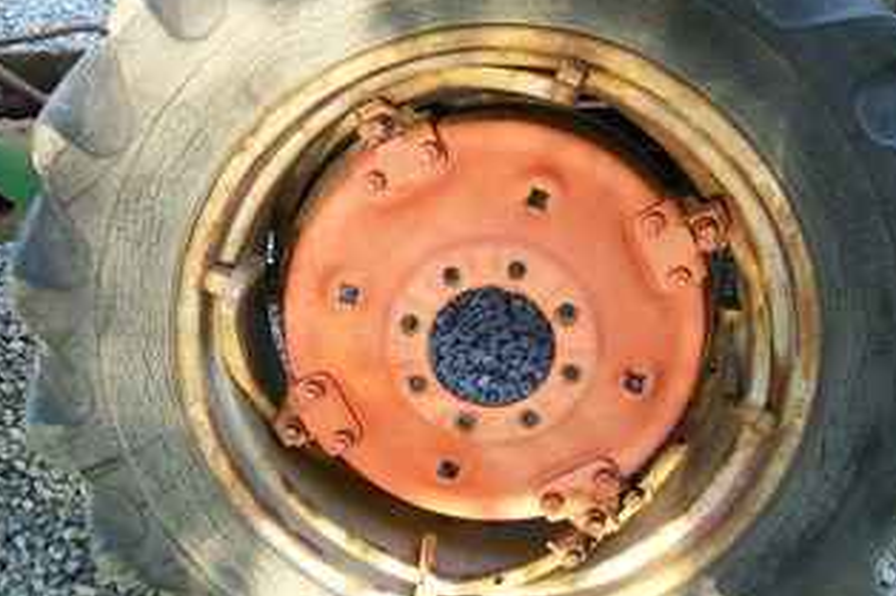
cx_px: 471
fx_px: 1020
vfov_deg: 32.5
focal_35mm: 41
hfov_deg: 47.4
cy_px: 245
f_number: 2.7
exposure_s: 1/60
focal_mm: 6
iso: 128
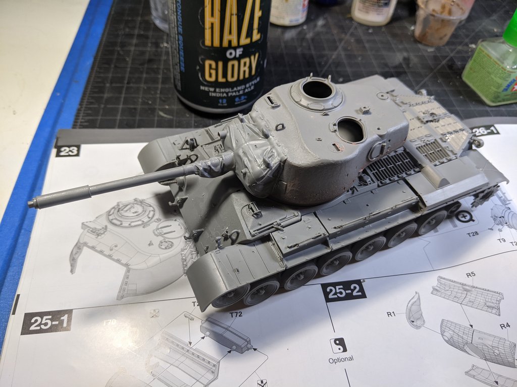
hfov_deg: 65.3
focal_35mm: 27
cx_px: 258
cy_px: 194
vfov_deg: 51.4
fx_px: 403
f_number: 1.8
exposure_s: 1/120
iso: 123
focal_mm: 4.44
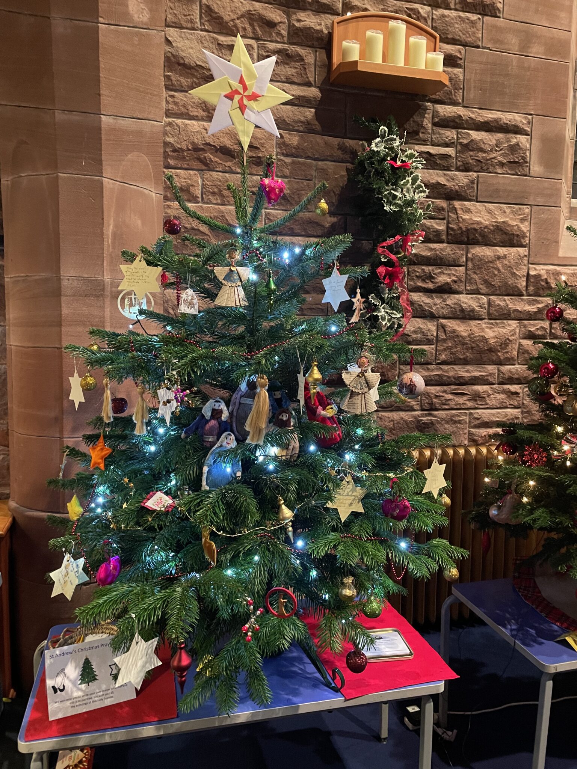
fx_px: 578
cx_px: 288
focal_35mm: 26
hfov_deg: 53.1
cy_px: 384
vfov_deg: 67.3
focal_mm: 4.2
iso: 640
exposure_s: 1/25
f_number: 1.6
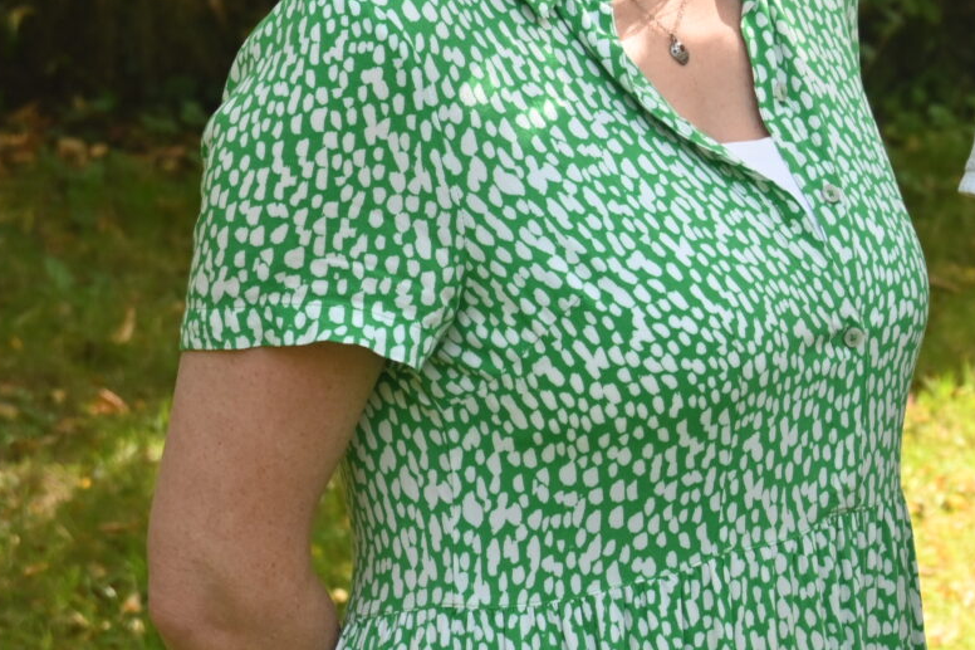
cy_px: 9
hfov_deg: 10.3
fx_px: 5361
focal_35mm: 198
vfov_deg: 6.9
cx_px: 1009
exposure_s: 1/250
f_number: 6.3
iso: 400
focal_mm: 50
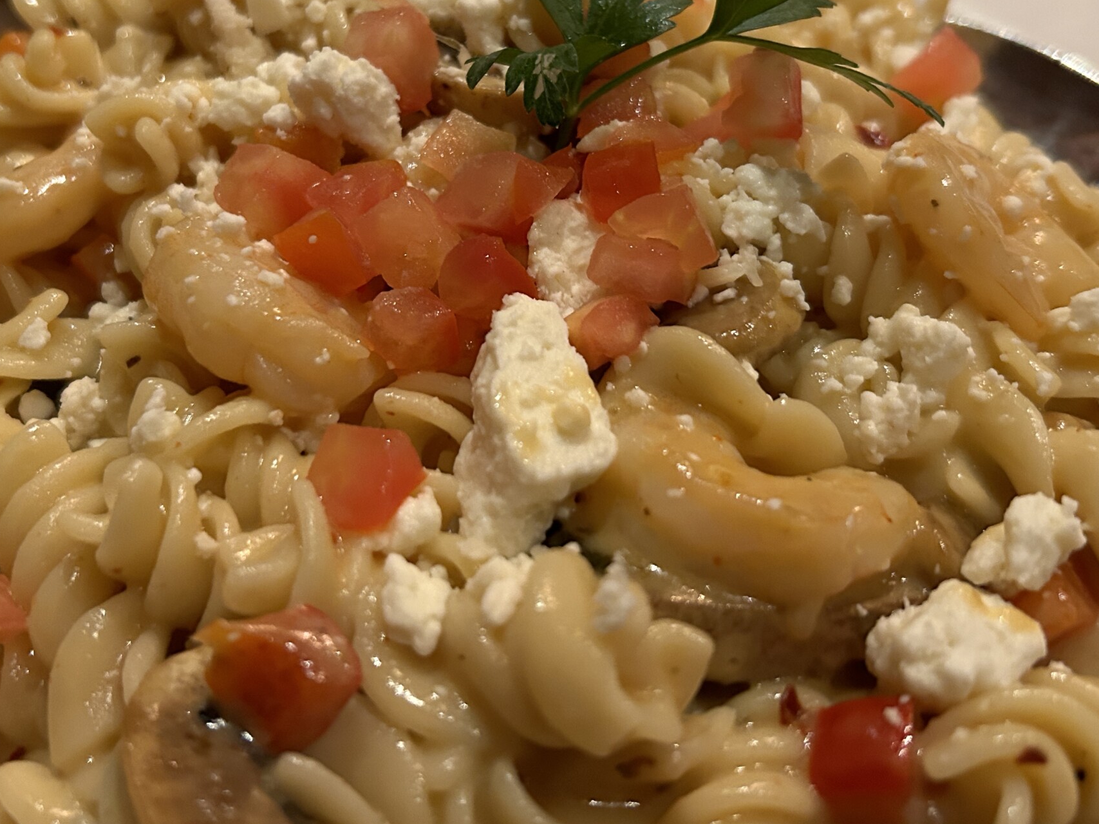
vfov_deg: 36.4
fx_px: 1238
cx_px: 505
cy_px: 276
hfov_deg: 47.8
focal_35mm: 39
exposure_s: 1/40
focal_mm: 5.7
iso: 500
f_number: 1.5
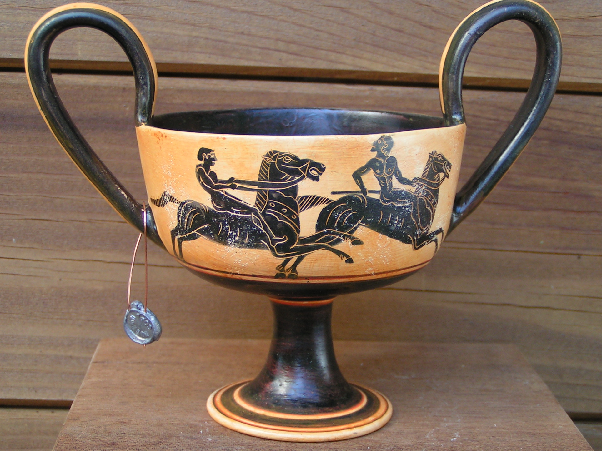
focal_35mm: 67
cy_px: 218
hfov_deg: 29.0
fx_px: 1165
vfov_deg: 21.9
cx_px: 303
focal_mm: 9.7
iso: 50
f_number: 3.2
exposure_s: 1/60
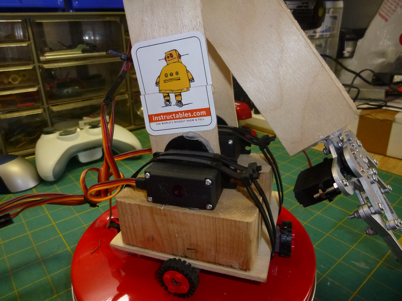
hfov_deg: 69.4
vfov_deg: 54.9
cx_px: 201
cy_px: 150
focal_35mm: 25
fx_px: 290
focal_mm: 4.5
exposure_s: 1/60
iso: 200
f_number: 3.1
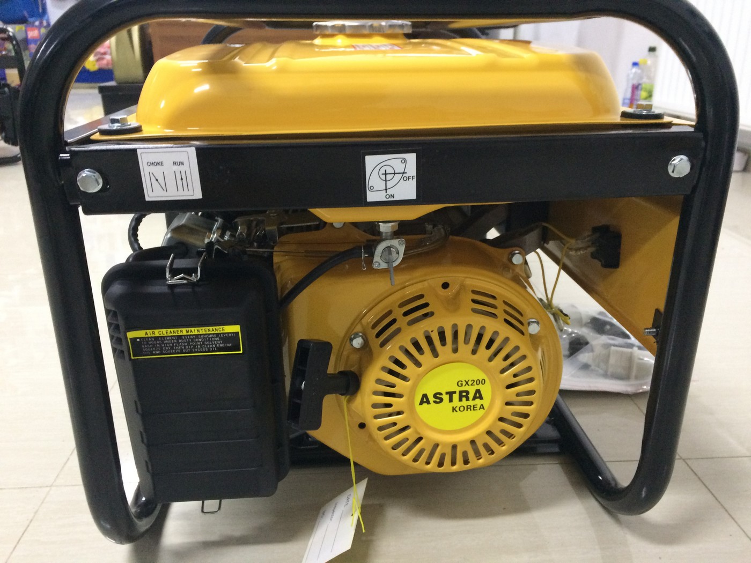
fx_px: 629
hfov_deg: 61.7
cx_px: 376
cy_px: 282
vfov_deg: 48.2
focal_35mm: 29
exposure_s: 1/33
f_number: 2.2
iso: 320
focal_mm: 4.15
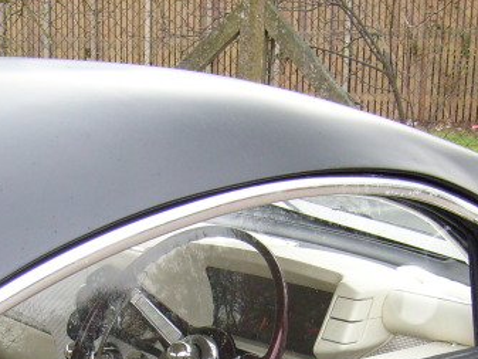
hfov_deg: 23.5
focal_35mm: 83
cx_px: 172
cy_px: 392
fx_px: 1147
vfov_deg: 17.2
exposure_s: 1/125
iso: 80
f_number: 2.8
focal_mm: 5.8
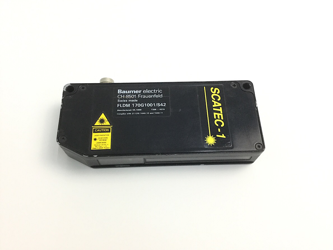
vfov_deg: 45.4
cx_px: 166
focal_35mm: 31
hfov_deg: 58.3
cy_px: 125
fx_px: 298
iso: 50
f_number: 2.4
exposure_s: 1/33
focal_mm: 3.3
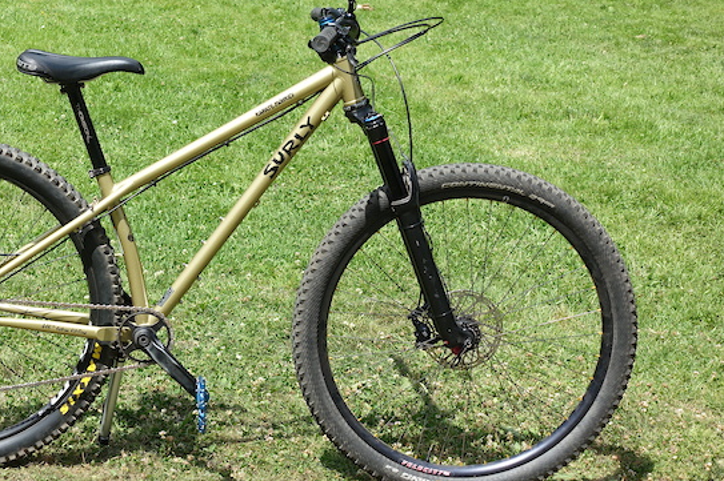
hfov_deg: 23.2
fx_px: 1748
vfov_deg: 15.7
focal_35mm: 87
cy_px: 274
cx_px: 201
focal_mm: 21.59
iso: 125
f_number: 4
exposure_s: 1/640
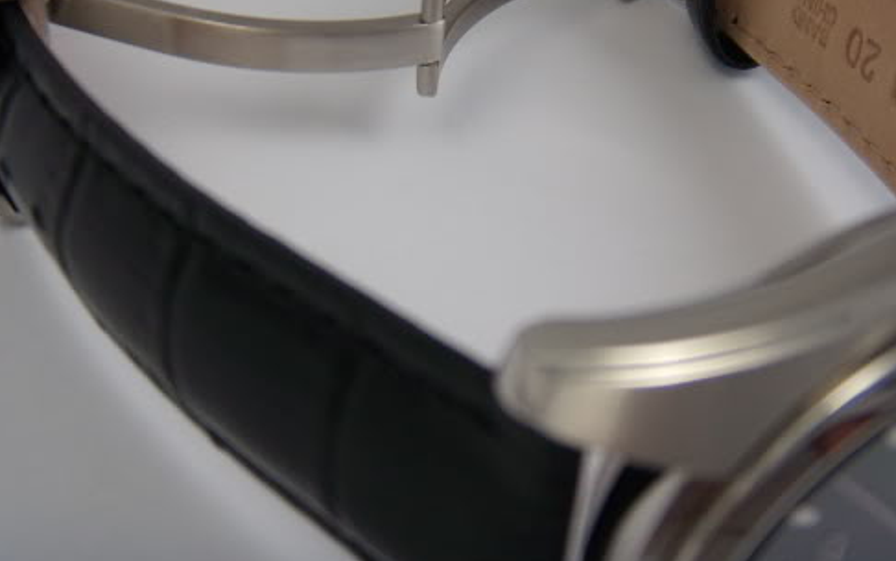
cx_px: 487
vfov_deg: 24.1
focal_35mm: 53
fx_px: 1295
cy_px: 127
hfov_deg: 38.2
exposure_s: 1/80
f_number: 3.5
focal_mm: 6.4
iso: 64
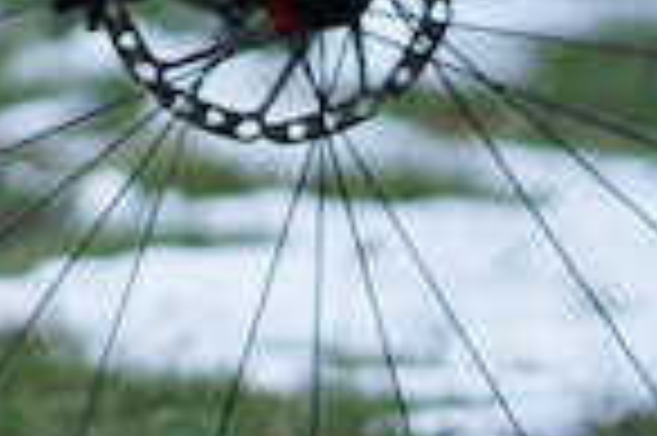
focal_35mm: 465
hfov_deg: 4.4
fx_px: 8477
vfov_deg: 2.9
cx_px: -770
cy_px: -425
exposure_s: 1/4000
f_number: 1.8
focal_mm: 85
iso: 800
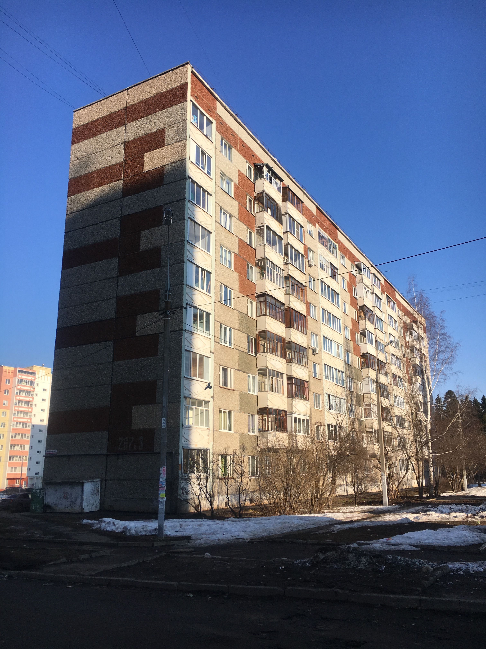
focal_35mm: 29
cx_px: 243
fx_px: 543
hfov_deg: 48.2
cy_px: 324
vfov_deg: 61.7
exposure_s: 1/1672
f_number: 2.2
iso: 25
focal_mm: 4.15
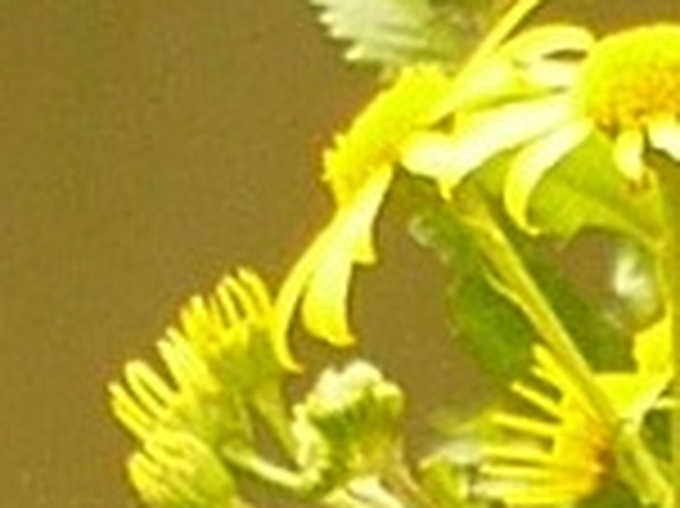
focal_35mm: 279
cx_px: 1486
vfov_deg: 5.2
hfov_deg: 6.8
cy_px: 1012
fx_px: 5476
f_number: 2.8
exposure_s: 1/250
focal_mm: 5.8
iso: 100
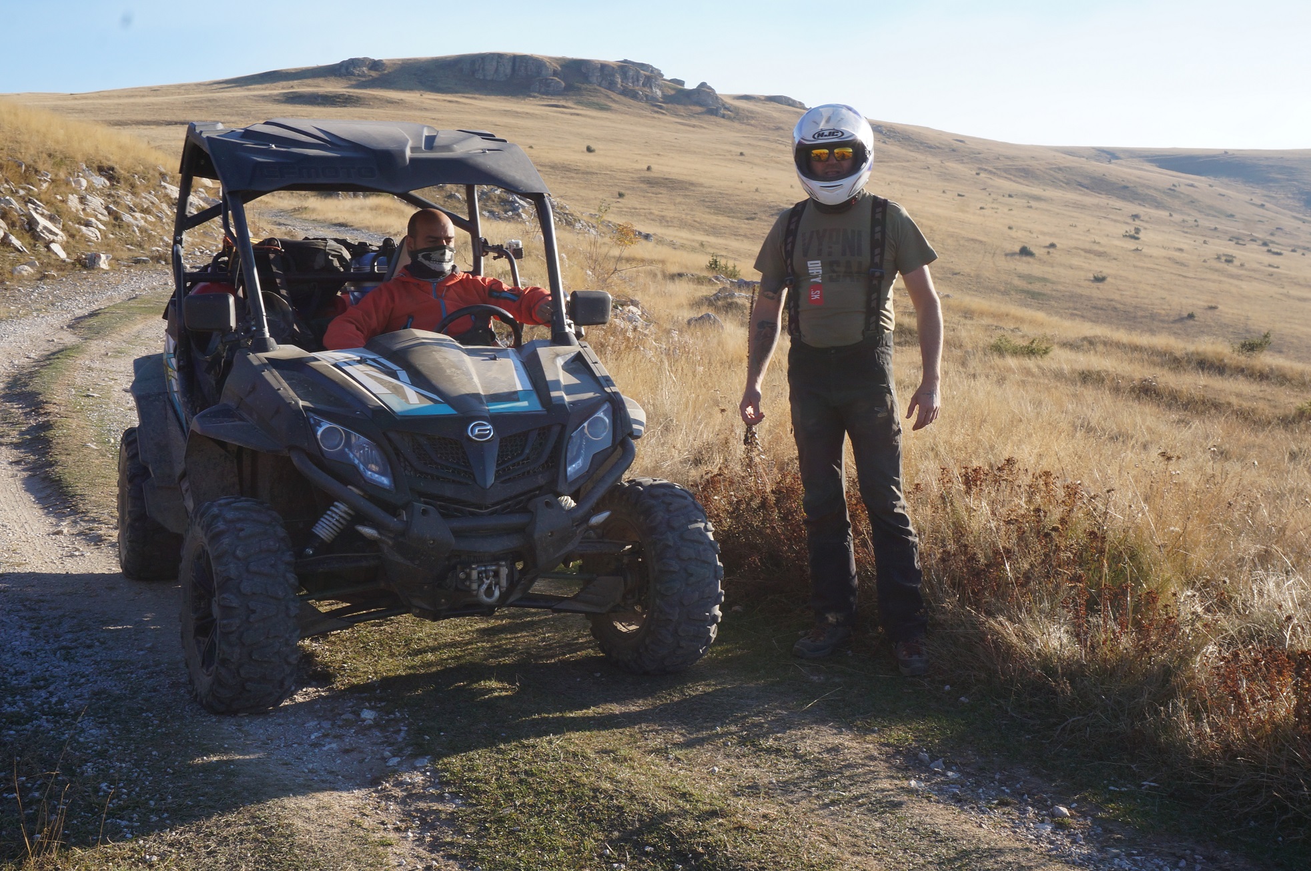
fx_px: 1637
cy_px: 436
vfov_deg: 29.8
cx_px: 656
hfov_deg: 43.6
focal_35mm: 45
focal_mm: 30
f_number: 16
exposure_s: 1/100
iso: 200
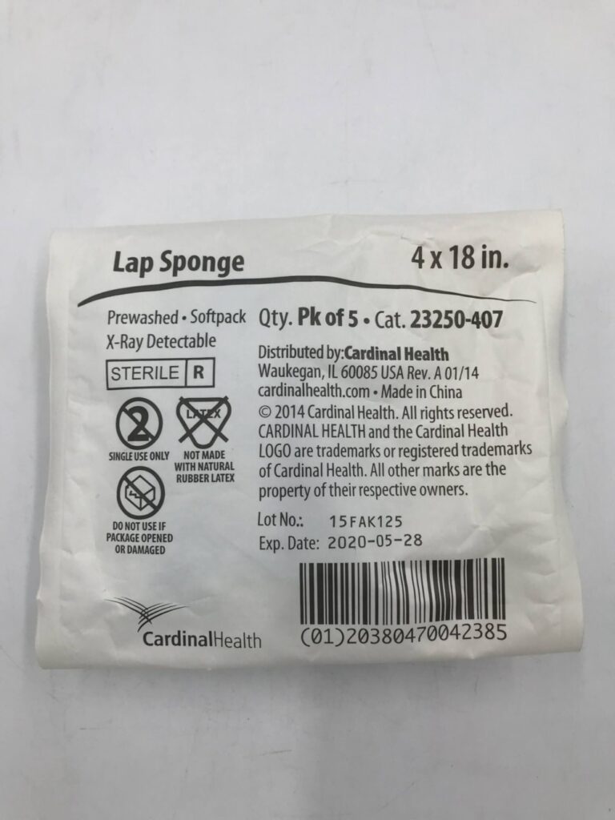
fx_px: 663
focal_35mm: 28
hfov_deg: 49.7
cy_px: 410
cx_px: 308
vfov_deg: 63.4
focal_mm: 3.99
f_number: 1.8
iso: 20
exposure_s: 1/172
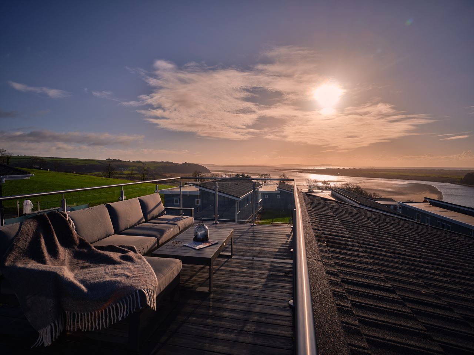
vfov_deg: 71.6
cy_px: 178
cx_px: 237
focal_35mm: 18
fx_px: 246
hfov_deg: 87.8
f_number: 11
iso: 100
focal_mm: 23
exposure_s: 1/640
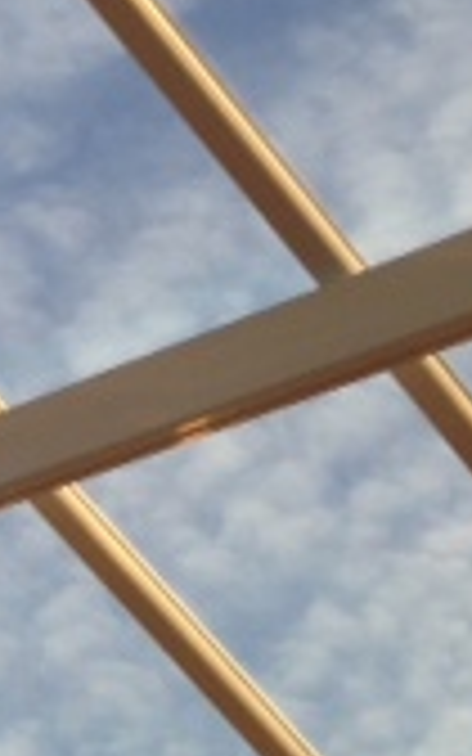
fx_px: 2737
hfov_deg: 9.0
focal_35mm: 133
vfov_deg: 15.7
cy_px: 333
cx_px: -638
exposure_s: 1/218
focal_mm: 4.12
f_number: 2.4
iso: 50
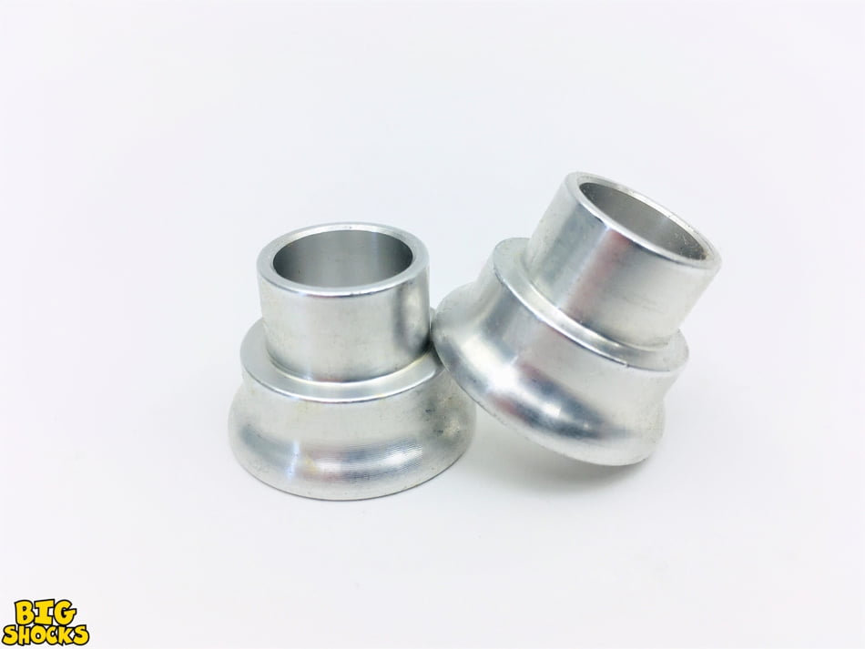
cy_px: 324
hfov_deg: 61.6
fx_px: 725
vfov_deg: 48.2
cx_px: 432
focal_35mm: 29
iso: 25
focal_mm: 4.15
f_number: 2.2
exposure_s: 1/196
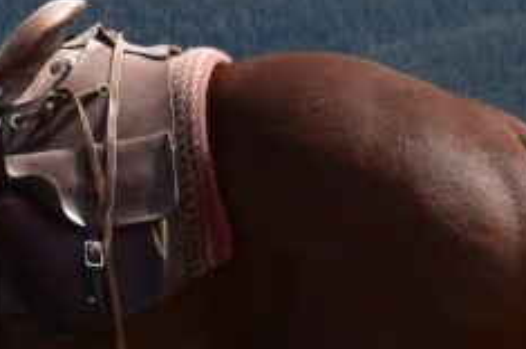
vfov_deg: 4.1
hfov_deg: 6.2
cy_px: 81
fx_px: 4873
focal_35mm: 334
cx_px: 38
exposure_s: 1/500
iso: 200
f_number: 8
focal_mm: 34
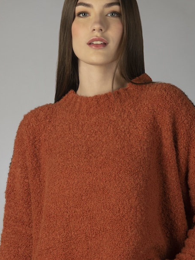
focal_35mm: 358
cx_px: 82
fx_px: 2689
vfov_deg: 5.5
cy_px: 178
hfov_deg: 4.2
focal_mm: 150
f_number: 8
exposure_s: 1/250
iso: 80
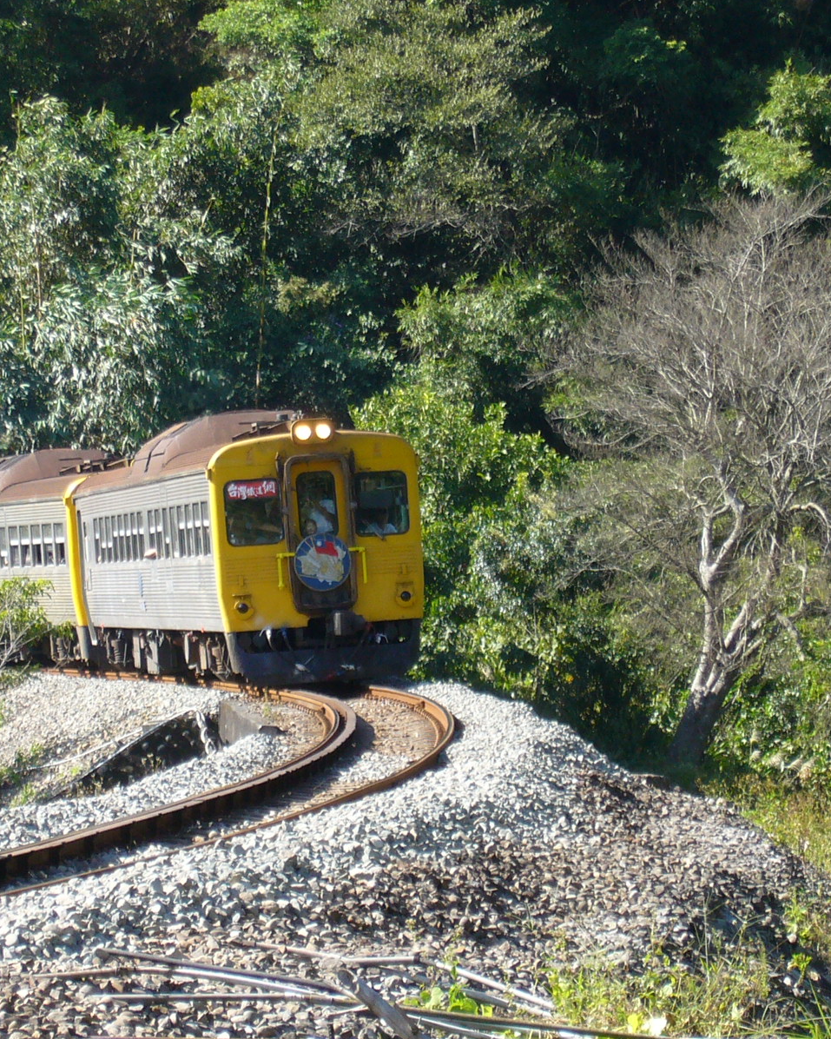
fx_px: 5779
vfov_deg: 10.3
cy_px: 519
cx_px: 215
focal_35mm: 188
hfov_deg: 8.2
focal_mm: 17.4
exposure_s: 1/160
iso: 80
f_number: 5
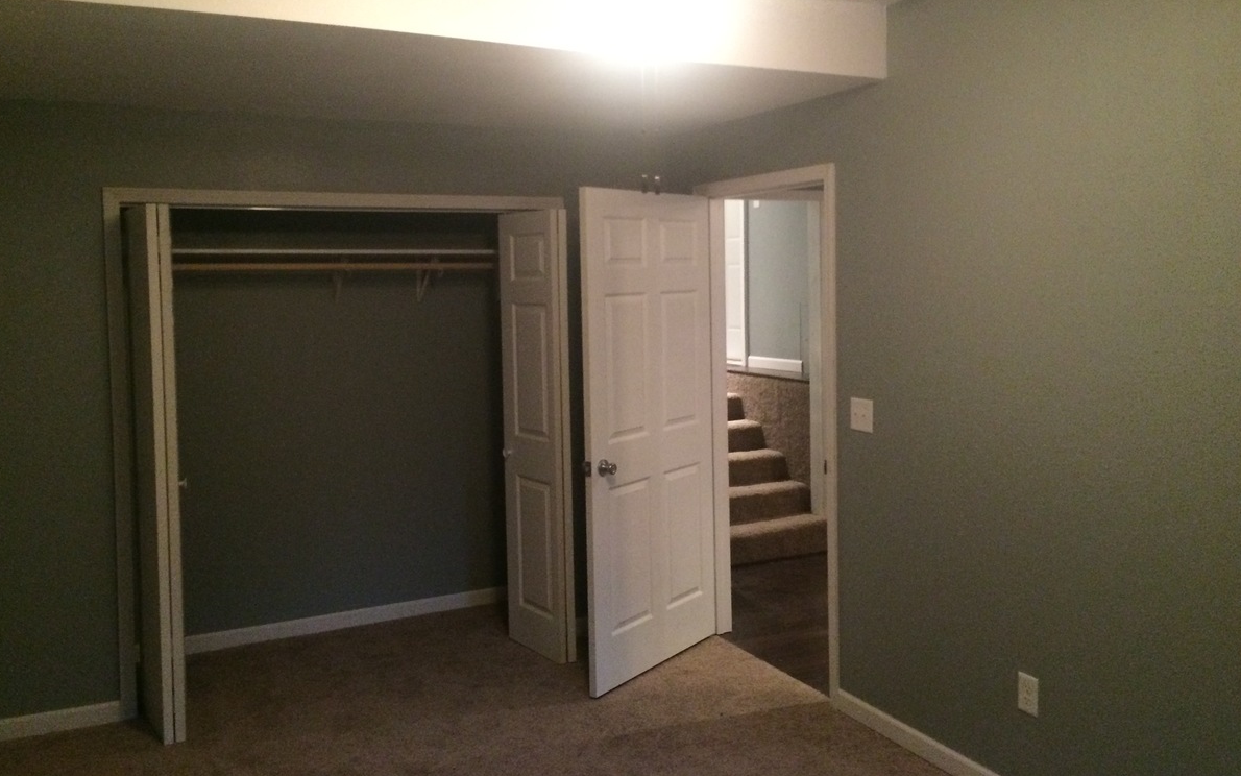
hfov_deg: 61.2
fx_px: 1049
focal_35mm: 31
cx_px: 618
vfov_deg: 40.5
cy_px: 330
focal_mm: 4.15
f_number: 2.2
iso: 320
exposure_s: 1/20
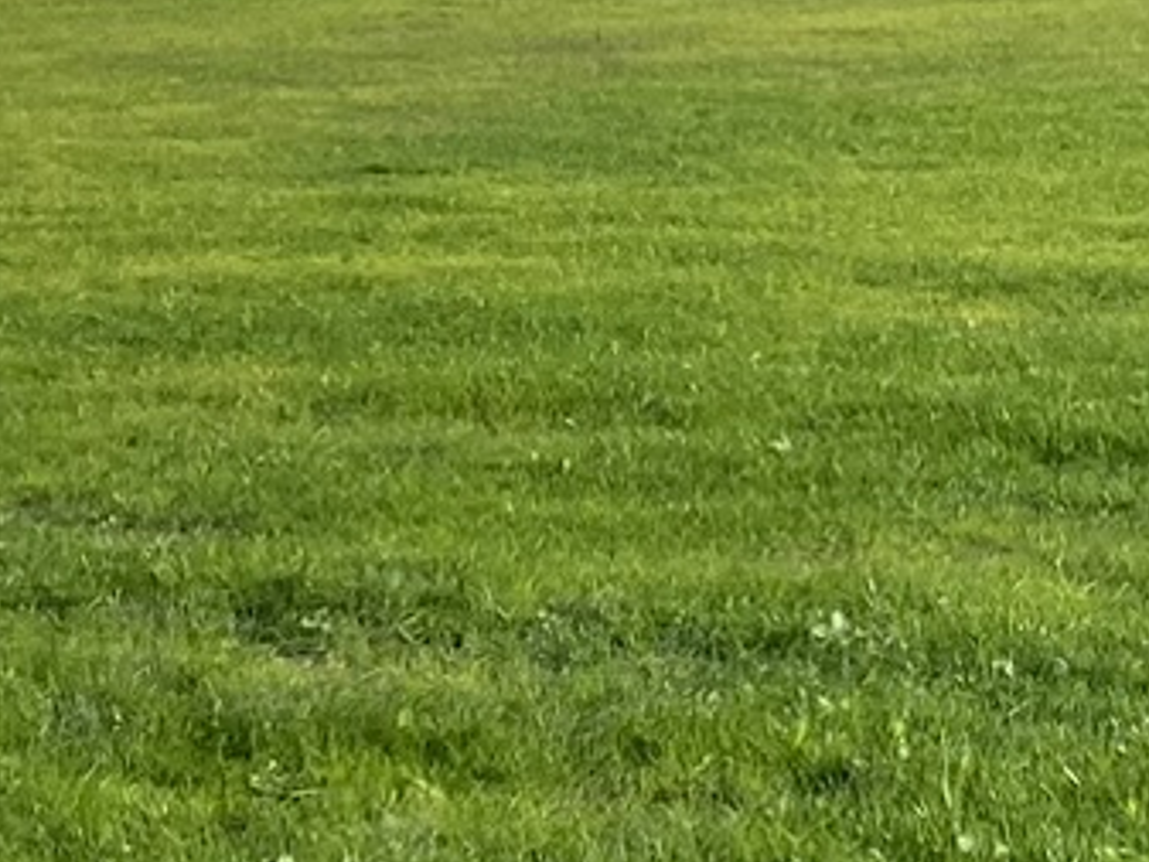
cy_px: -181
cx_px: 1442
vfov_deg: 9.3
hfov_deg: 12.2
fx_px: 5246
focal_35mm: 158
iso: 32
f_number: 1.8
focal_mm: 4.25
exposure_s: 1/2358
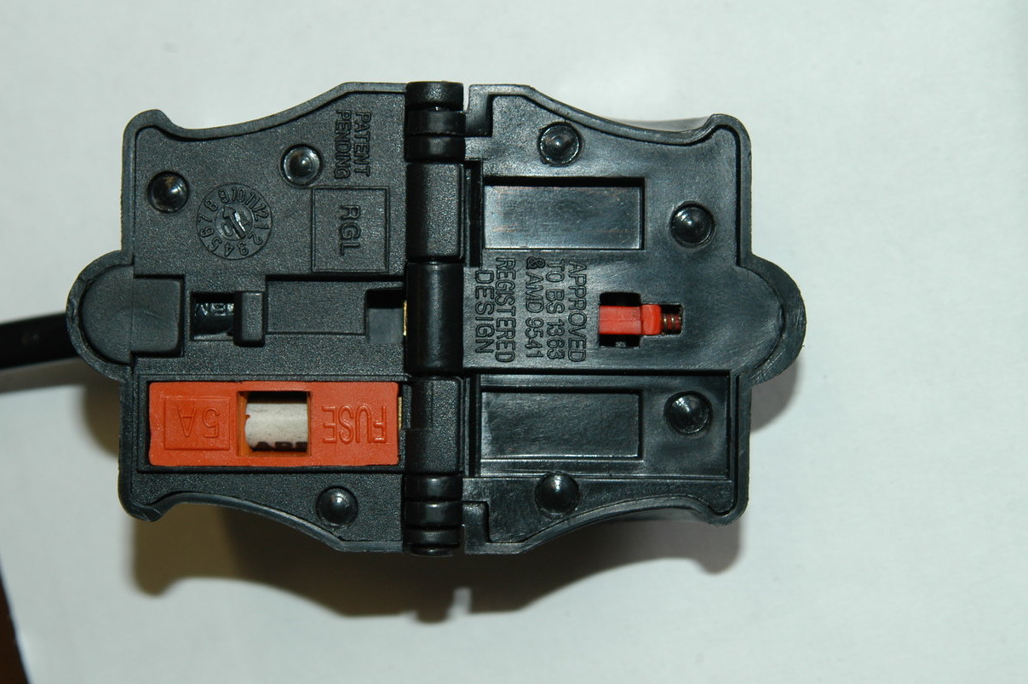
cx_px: 450
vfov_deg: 15.7
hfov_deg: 23.4
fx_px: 2483
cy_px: 331
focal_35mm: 87
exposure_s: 1/60
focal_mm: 50
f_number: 6.3
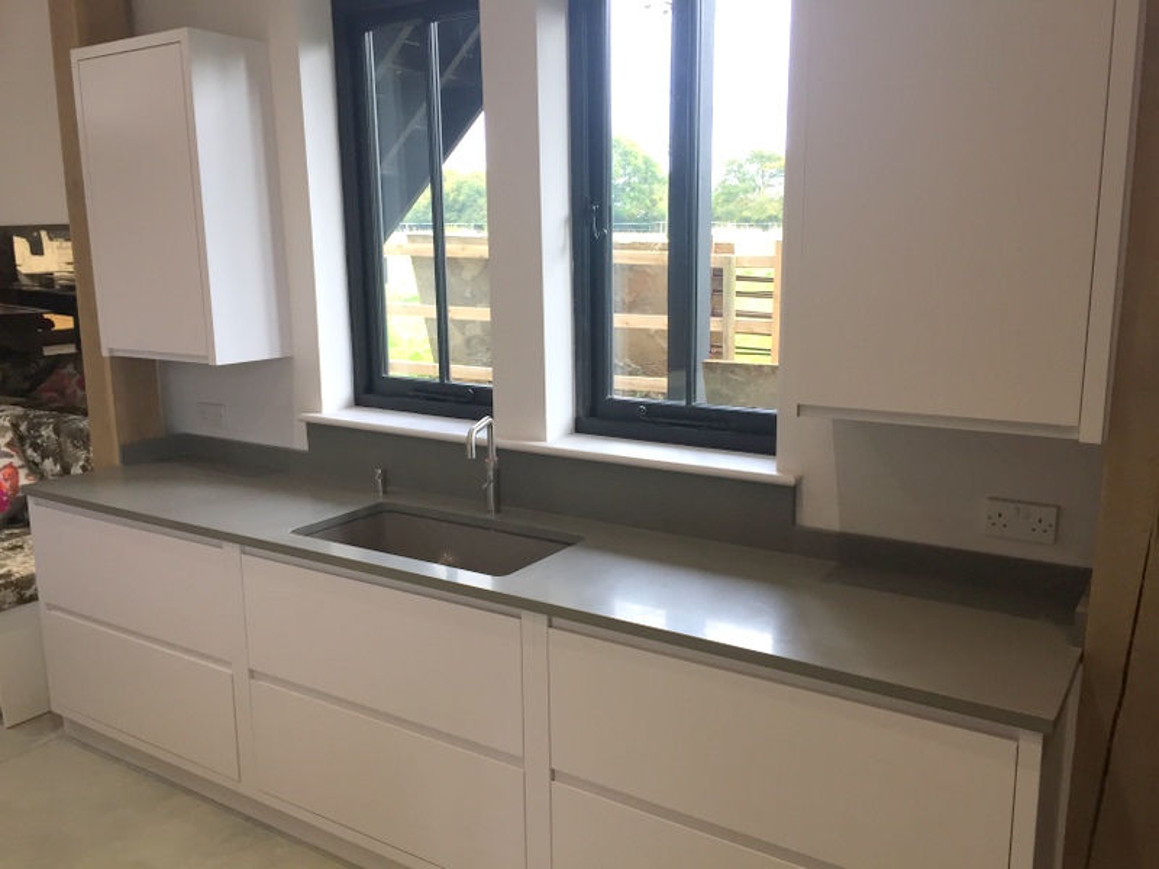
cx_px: 580
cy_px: 434
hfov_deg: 61.7
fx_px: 971
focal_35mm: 29
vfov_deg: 48.2
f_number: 2.2
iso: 32
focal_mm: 4.15
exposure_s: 1/33
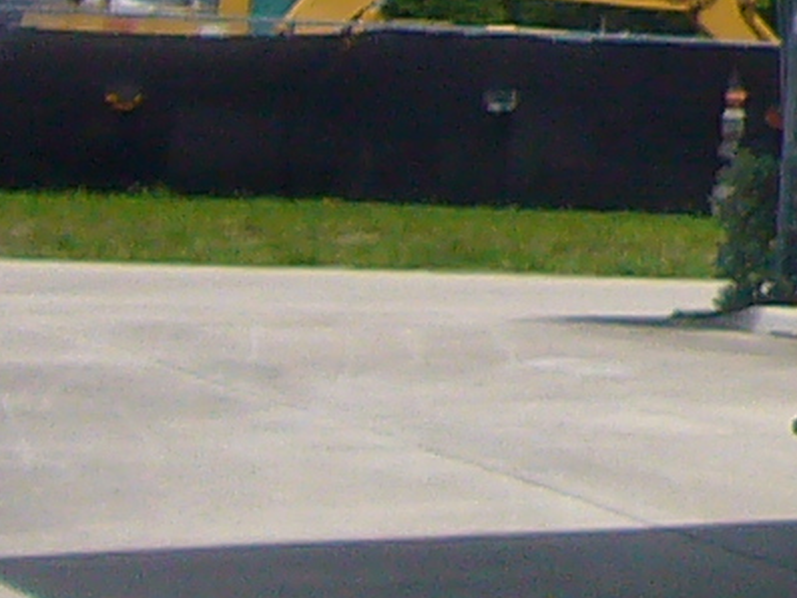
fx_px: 5228
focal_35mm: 227
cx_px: 2367
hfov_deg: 7.6
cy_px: -279
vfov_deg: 6.5
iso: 80
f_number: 6.3
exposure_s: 1/500
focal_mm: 5.2
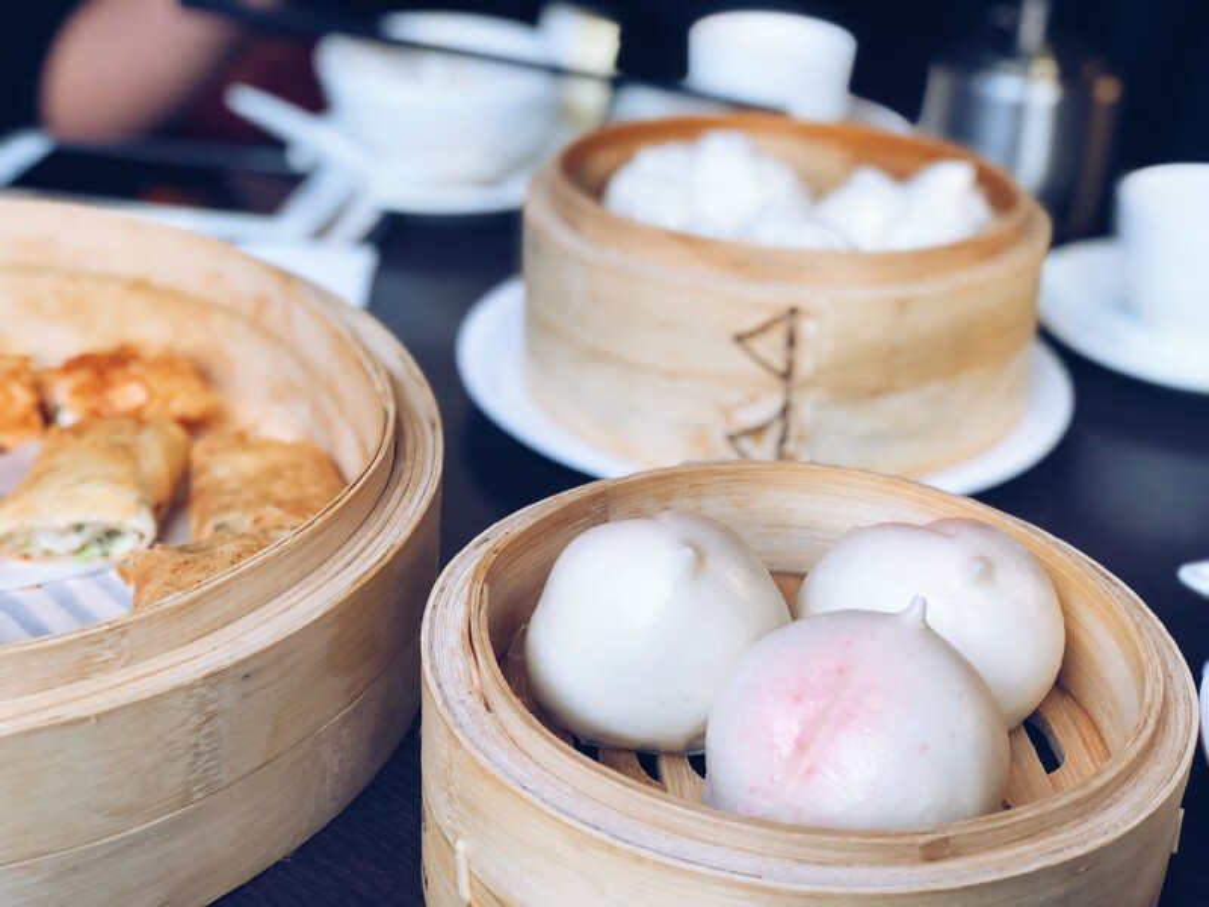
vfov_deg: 25.7
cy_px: 454
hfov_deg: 33.8
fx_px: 1991
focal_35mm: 57
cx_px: 604
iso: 20
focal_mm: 6.6
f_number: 2.8
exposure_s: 1/33
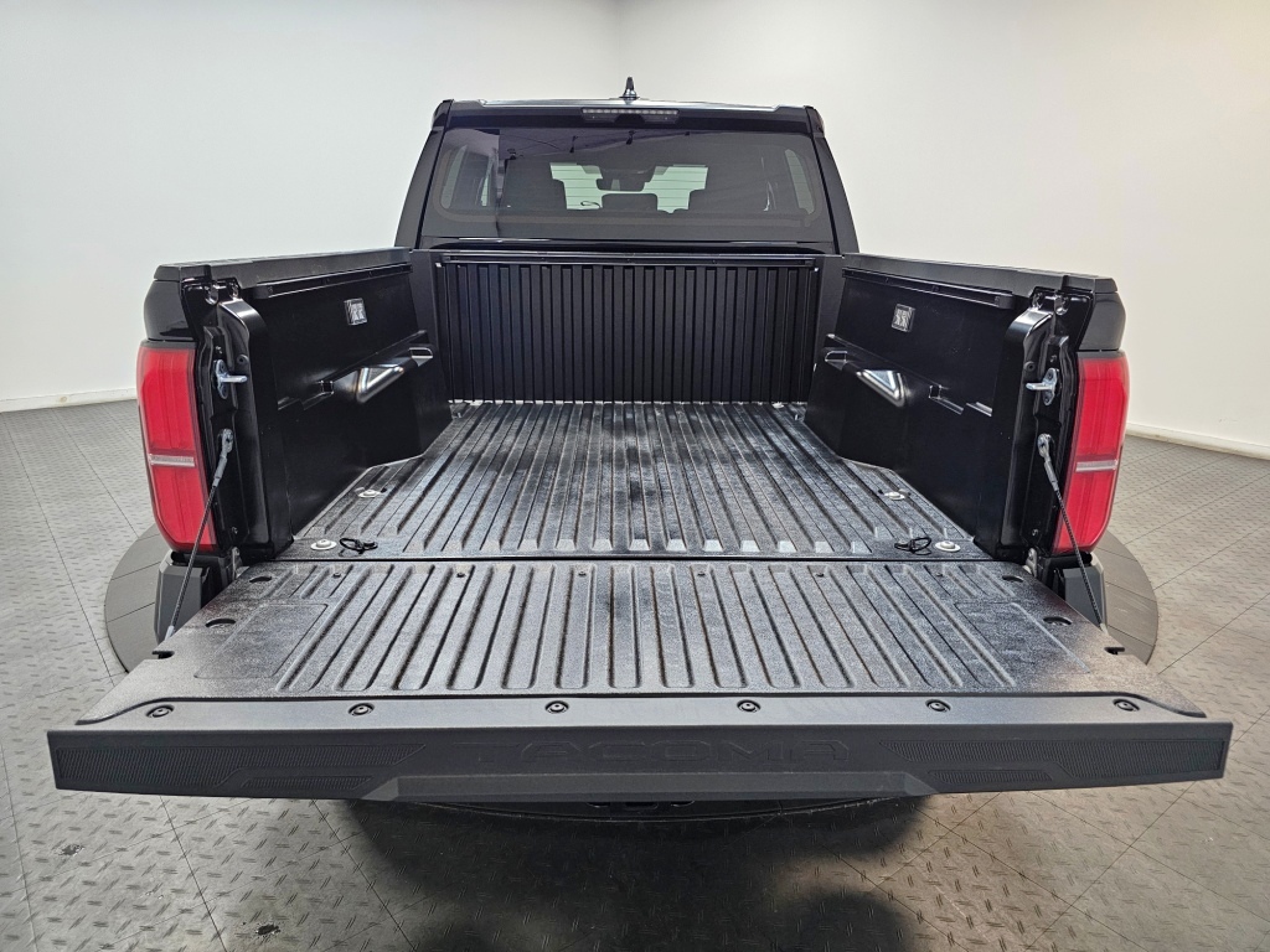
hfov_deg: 73.9
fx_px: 844
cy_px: 476
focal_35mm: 23
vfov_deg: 58.9
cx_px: 635
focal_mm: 6.3
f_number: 1.7
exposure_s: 1/60
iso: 640
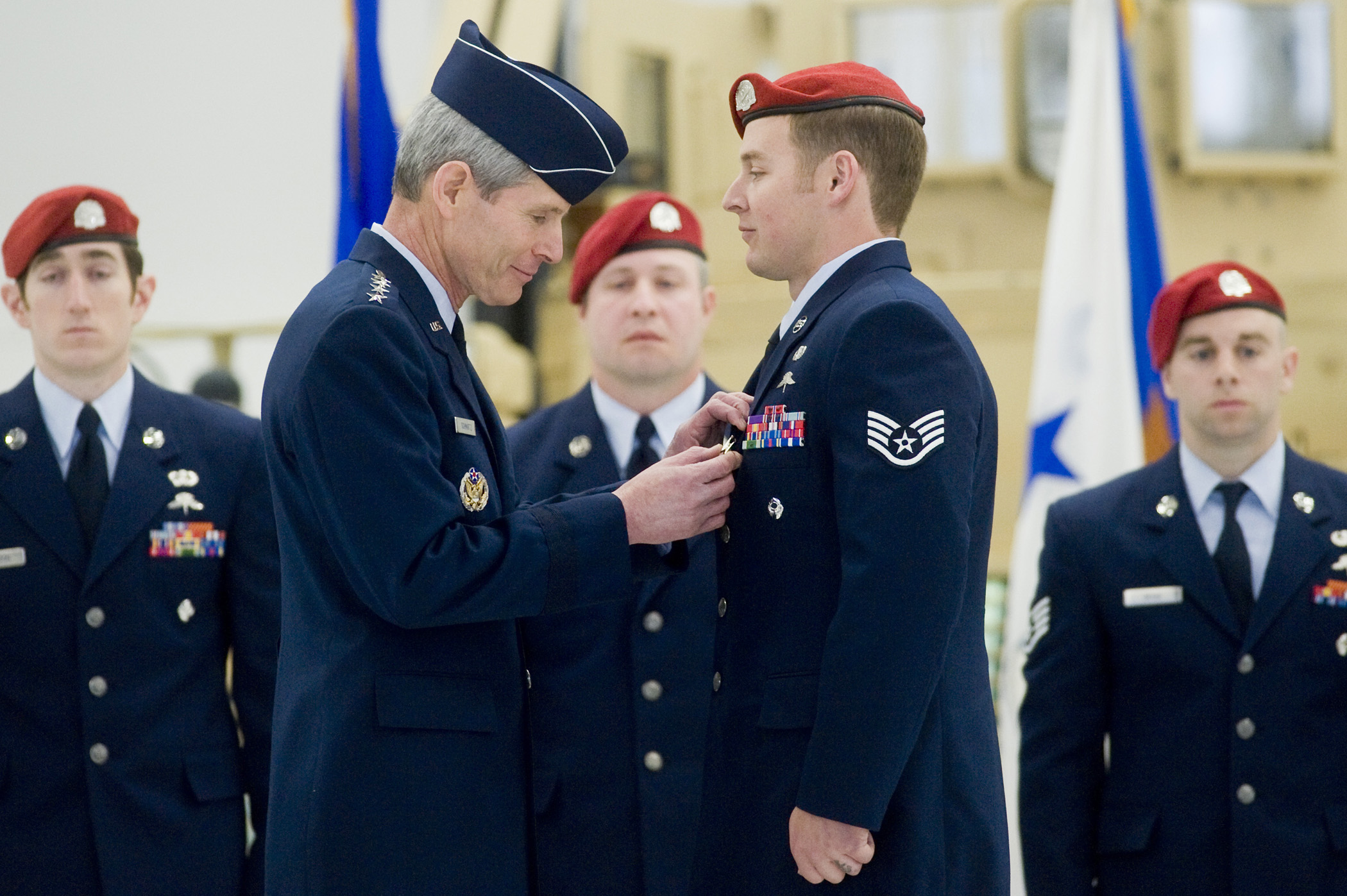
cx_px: 674
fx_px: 11217
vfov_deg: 4.6
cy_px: 448
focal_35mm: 300
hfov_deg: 6.9
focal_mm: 300
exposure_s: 1/200
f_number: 4
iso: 3200
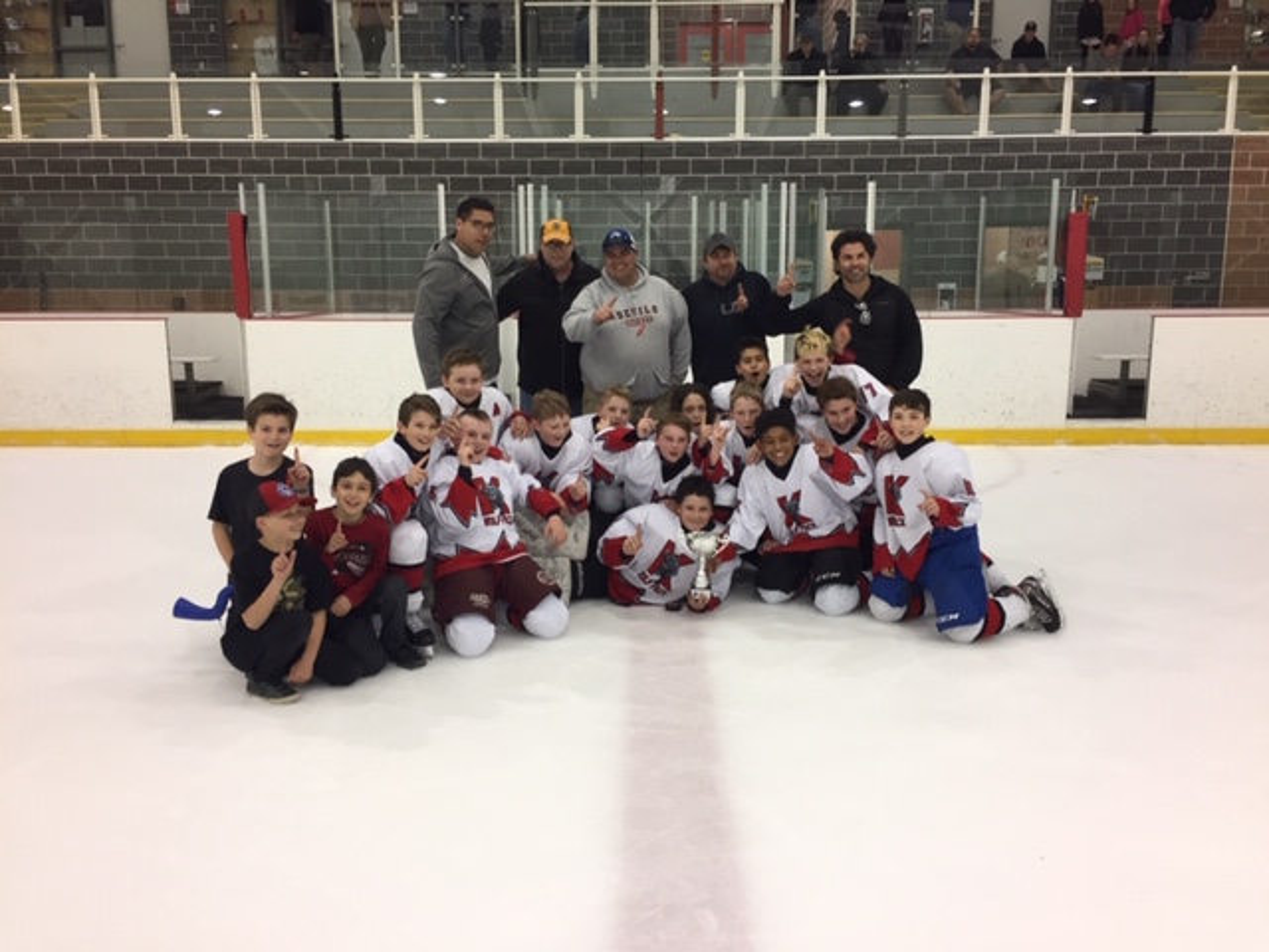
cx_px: 634
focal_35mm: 29
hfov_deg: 61.7
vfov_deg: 48.2
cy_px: 476
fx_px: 1063
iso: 64
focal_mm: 4.15
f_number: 2.2
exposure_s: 1/30
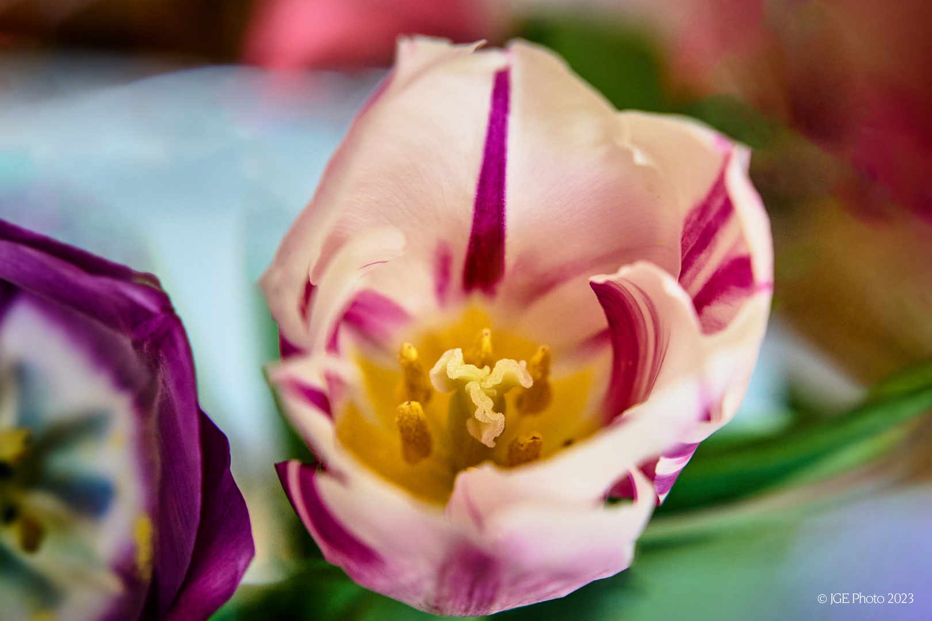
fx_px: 1734
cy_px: 310
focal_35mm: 67
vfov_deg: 20.3
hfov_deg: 30.1
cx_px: 466
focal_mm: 67
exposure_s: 1/80
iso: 1600
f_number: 5
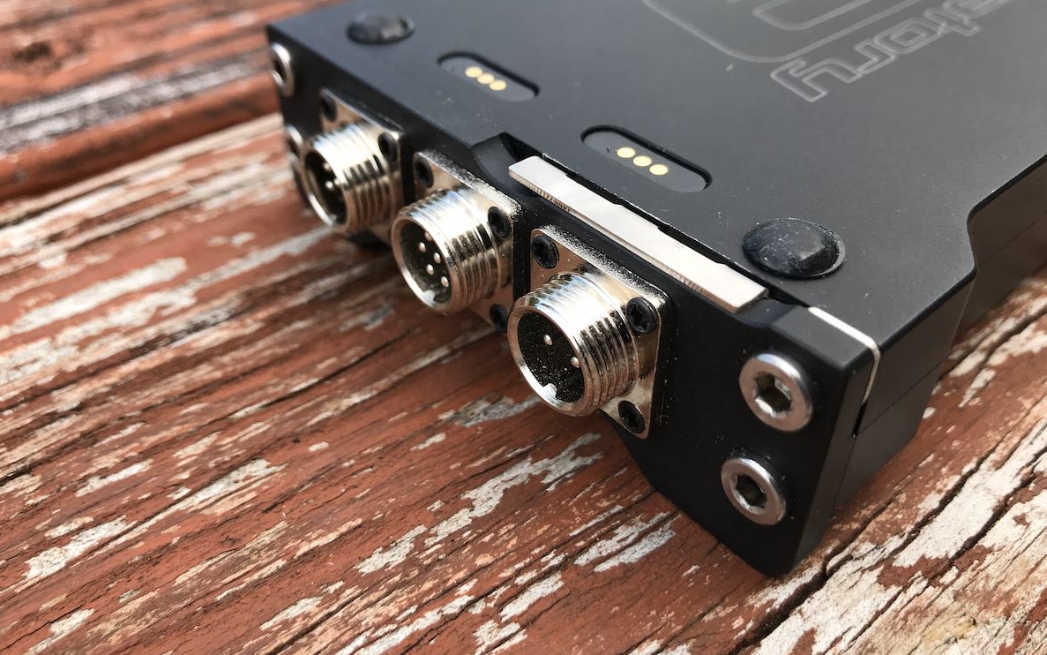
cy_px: 290
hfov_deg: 62.9
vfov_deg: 41.8
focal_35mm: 30
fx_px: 856
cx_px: 519
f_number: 1.8
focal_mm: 3.99
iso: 20
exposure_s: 1/517
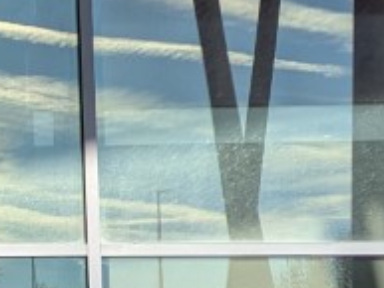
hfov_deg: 11.5
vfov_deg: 10.0
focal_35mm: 149
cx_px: -461
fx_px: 1654
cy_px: 195
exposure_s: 1/1451
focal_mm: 6.81
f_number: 1.85
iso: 40
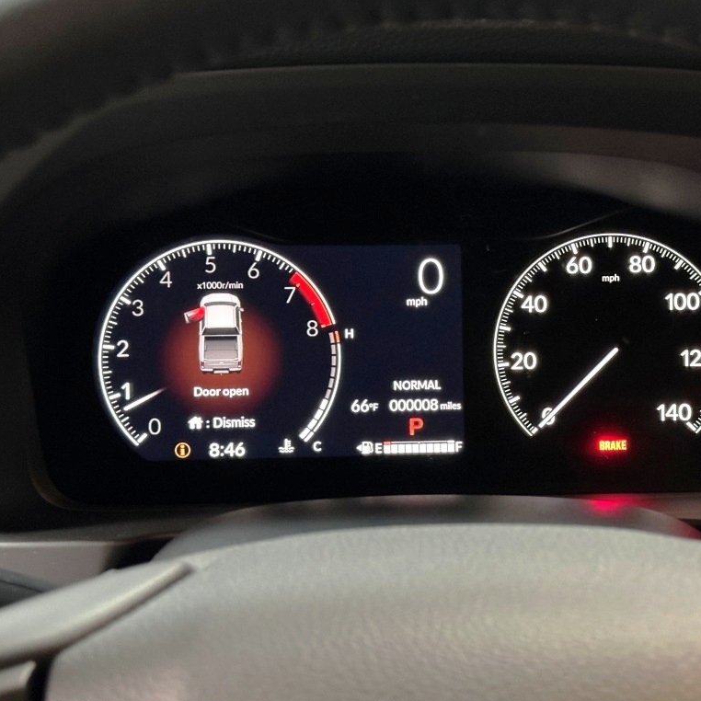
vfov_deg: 30.0
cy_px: 351
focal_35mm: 57
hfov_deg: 30.0
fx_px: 1306
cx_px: 410
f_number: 1.78
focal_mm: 6.86
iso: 640
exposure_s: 1/26
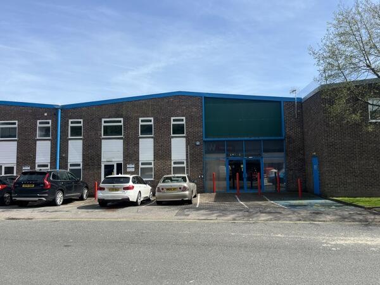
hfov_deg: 67.3
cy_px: 142
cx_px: 190
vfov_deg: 53.1
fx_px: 285
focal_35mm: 26
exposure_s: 1/3135
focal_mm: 5.1
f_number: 1.6
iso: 50
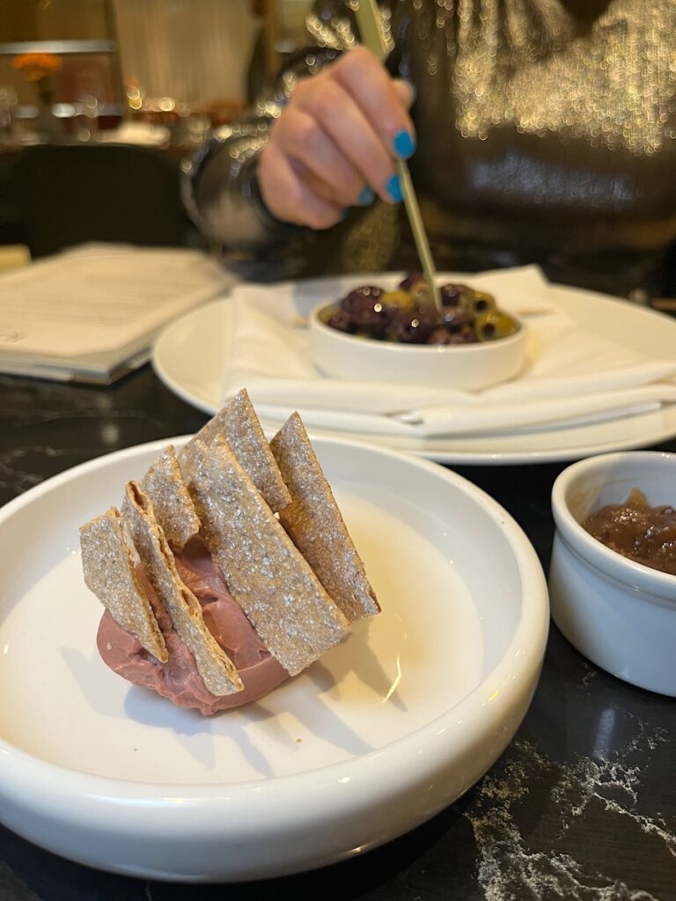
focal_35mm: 26
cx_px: 338
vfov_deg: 67.3
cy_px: 450
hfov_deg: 53.1
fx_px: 677
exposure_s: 1/50
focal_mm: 5.1
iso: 125
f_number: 1.6
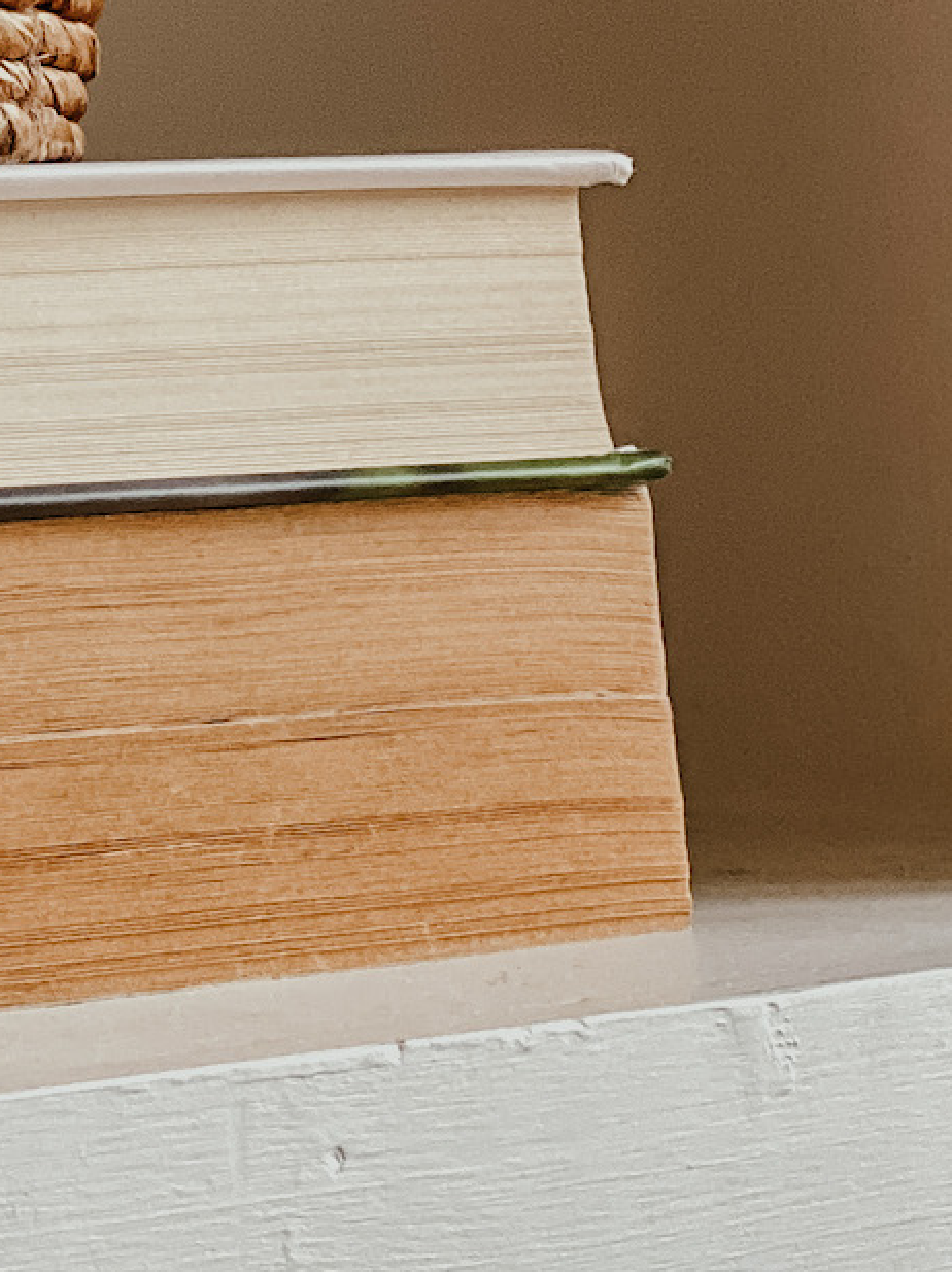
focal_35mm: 170
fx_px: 6240
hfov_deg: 8.5
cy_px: -567
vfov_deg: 11.2
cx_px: -565
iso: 125
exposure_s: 1/120
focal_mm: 6
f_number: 2
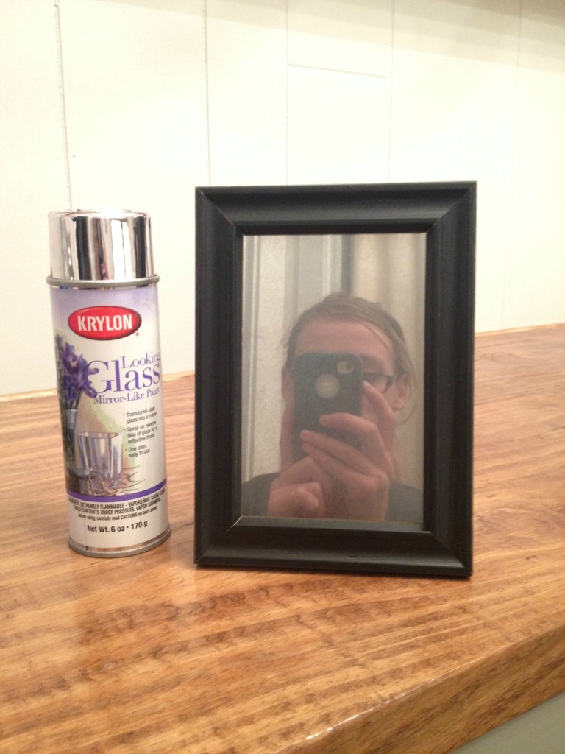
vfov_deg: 52.6
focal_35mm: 35
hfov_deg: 40.7
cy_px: 377
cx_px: 282
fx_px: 762
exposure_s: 1/20
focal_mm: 4.28
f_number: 2.4
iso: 200
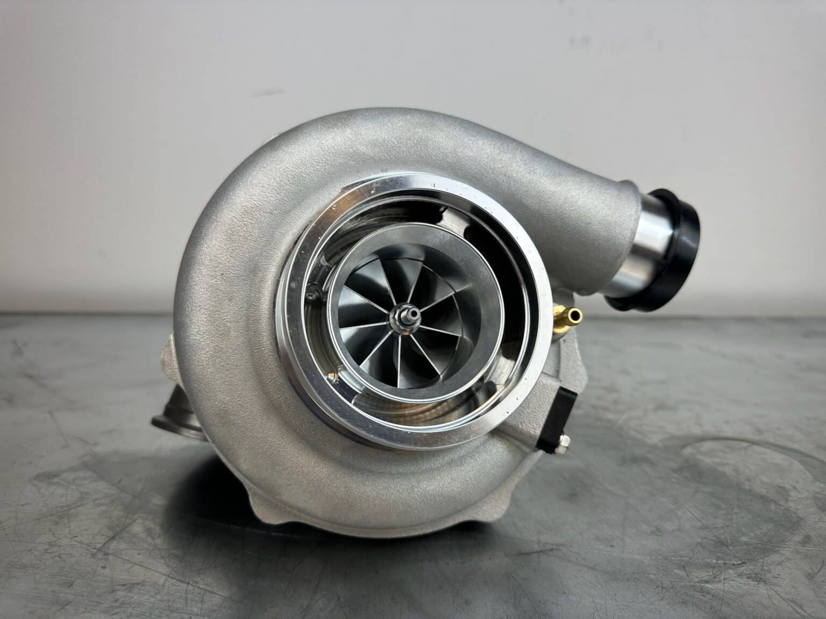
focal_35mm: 24
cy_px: 310
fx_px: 573
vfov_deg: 56.8
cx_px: 413
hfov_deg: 71.6
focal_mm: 6.86
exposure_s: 1/345
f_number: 1.78
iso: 80
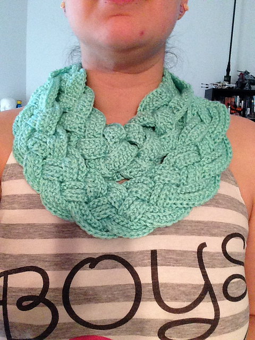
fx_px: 324
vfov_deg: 55.4
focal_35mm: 33
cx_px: 128
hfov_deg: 42.9
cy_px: 170
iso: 320
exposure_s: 1/30
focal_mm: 2.15
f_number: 2.4
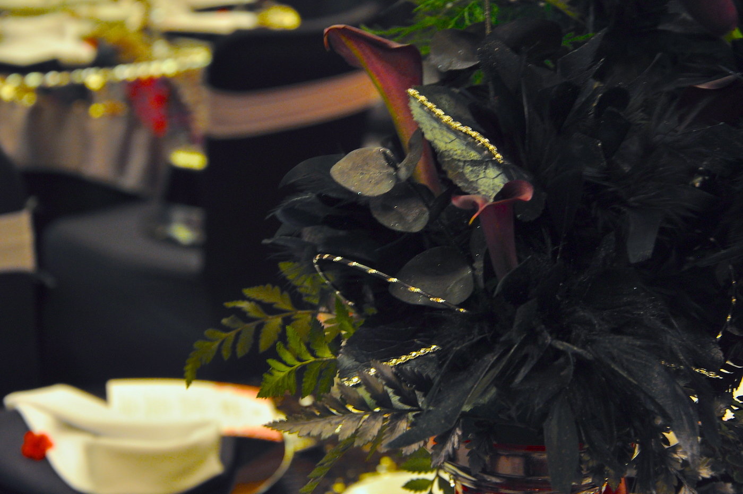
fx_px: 1793
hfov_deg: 23.4
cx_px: 372
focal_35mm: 87
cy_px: 247
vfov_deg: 15.7
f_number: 7.1
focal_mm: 58
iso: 640
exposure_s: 1/8
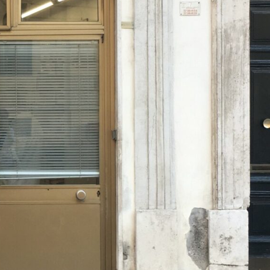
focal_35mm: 69
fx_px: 609
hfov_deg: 24.9
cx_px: 92
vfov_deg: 24.7
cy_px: 63
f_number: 2.2
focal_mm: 4.15
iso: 32
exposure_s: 1/100
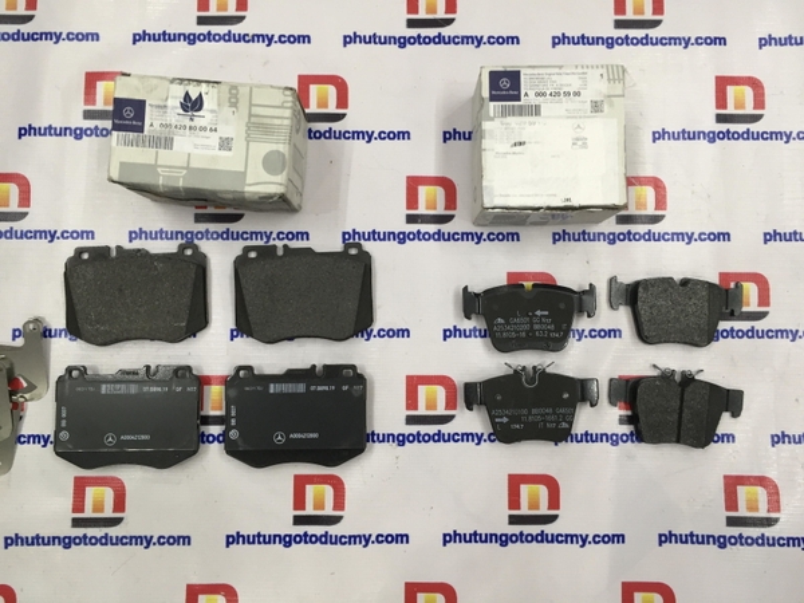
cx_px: 402
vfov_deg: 48.2
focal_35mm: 29
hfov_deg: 61.7
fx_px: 674
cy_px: 302
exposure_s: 1/33
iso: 100
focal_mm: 4.15
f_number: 2.2
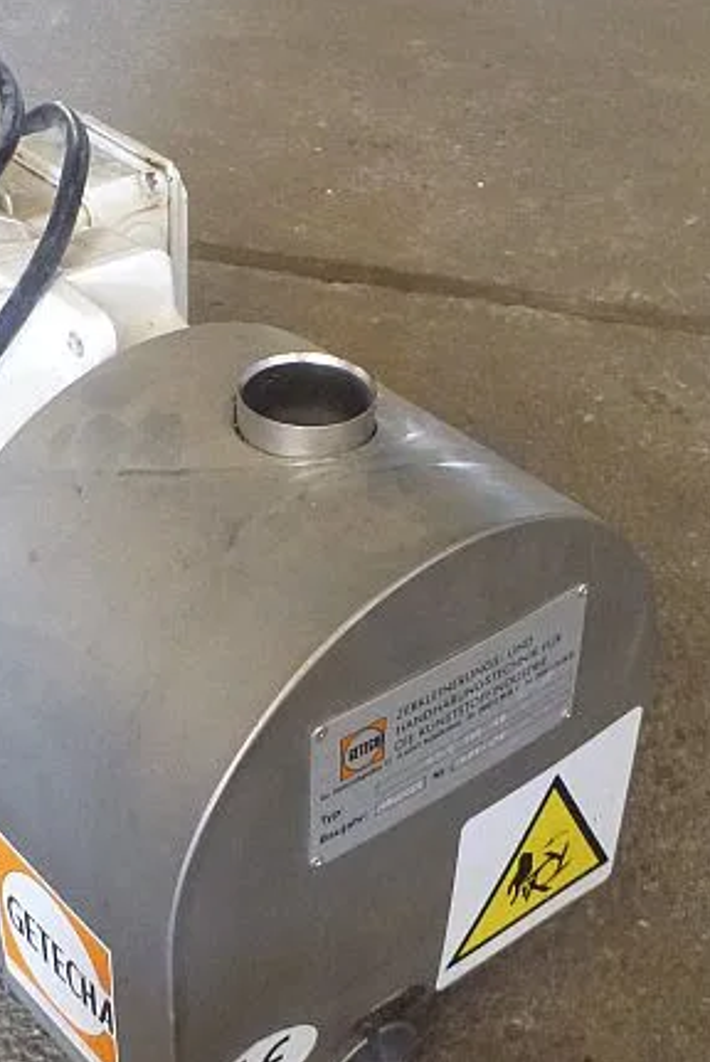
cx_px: 259
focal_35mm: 54
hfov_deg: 25.0
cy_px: 582
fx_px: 1595
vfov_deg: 36.8
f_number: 3.3
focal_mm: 4.9
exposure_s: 1/15
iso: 800
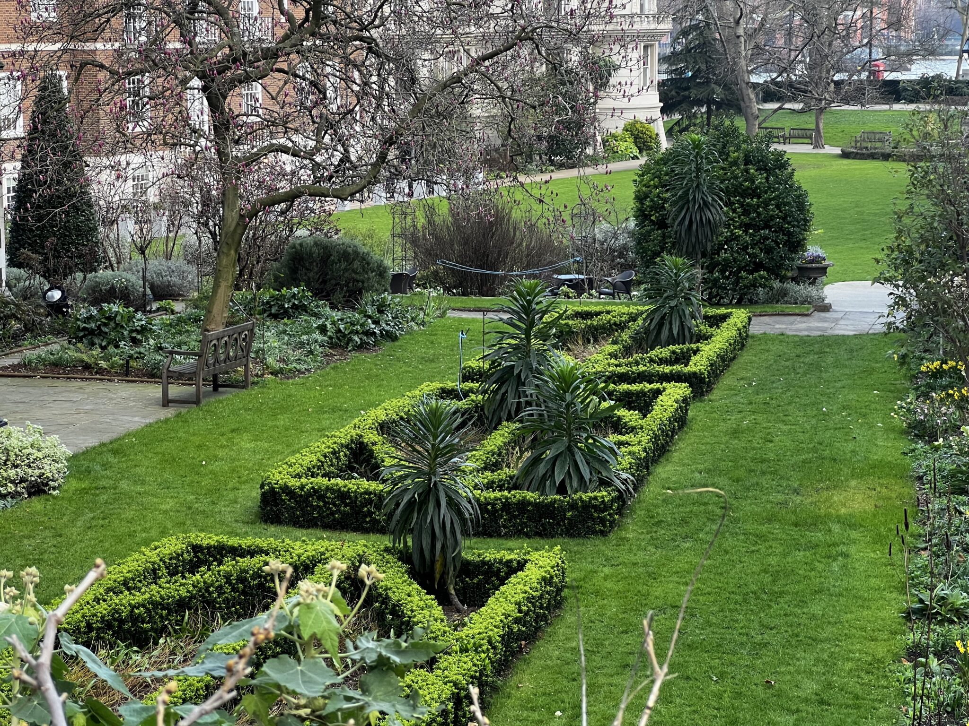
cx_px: 484
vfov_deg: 19.1
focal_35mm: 77
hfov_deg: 25.3
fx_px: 2155
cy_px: 363
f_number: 2.8
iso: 125
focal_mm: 9
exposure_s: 1/122
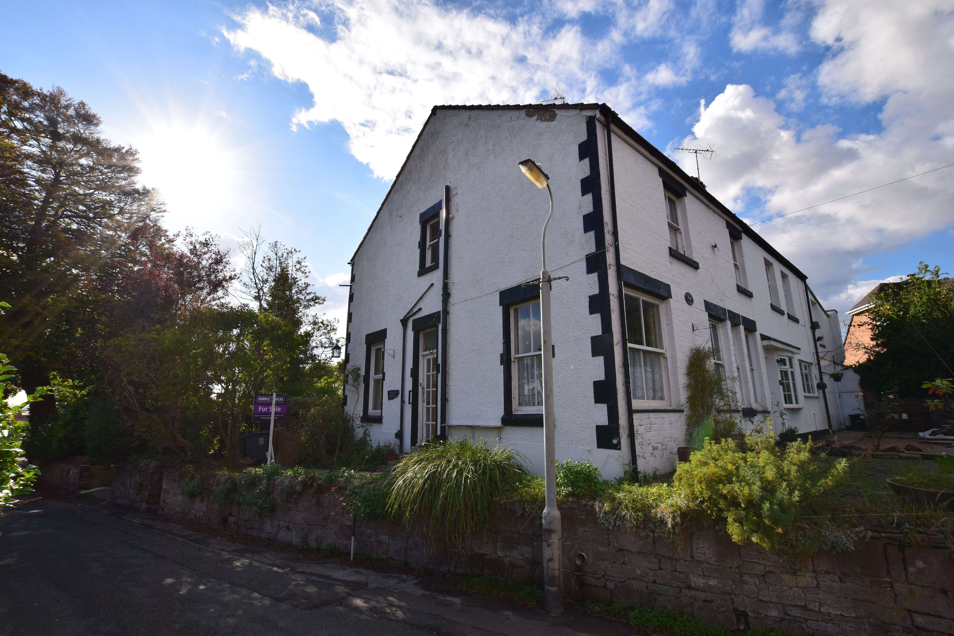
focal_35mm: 15
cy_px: 318
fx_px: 397
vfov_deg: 77.3
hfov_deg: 100.4
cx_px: 477
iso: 220
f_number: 11
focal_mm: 10
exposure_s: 1/500
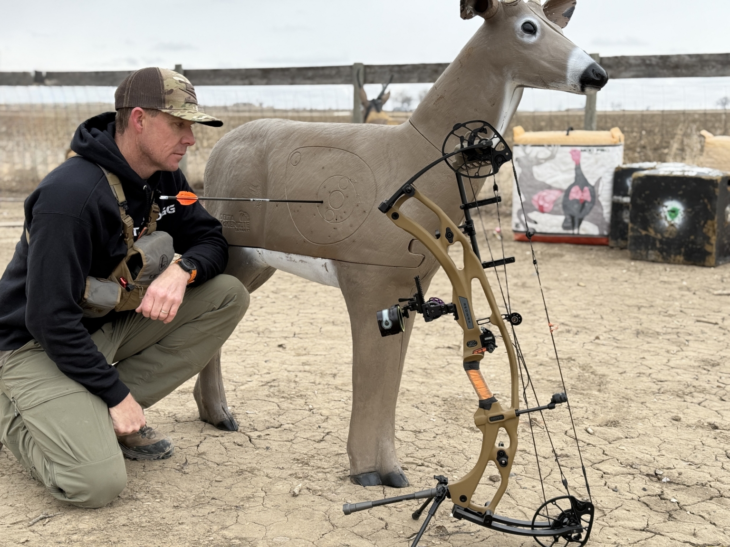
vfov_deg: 30.3
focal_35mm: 48
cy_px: 274
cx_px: 365
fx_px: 1012
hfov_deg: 39.7
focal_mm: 6.76
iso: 100
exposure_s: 1/1543
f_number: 1.78
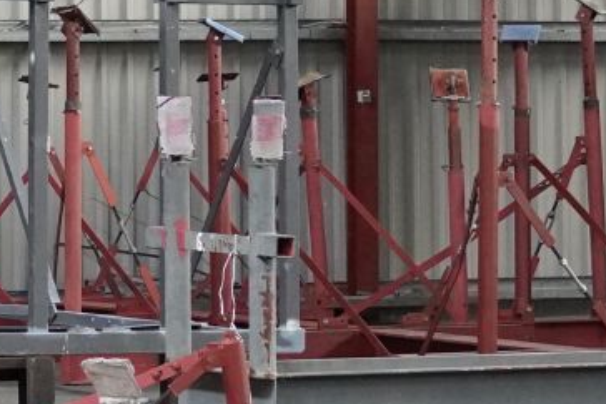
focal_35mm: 255
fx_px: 4287
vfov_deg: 5.4
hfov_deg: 7.9
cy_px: -170
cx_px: -371
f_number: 2.8
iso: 2500
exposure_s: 1/160
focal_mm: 32.2
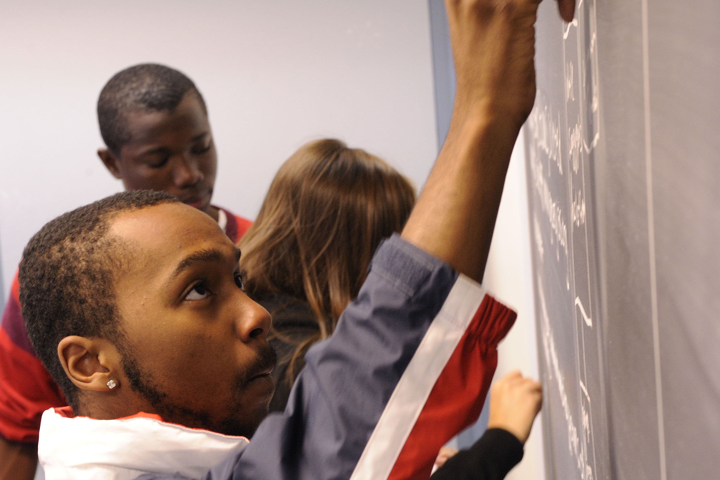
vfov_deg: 11.2
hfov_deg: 16.7
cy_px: 355
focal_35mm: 122
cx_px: 522
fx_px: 2440
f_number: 10
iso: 1250
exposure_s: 1/13
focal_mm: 70
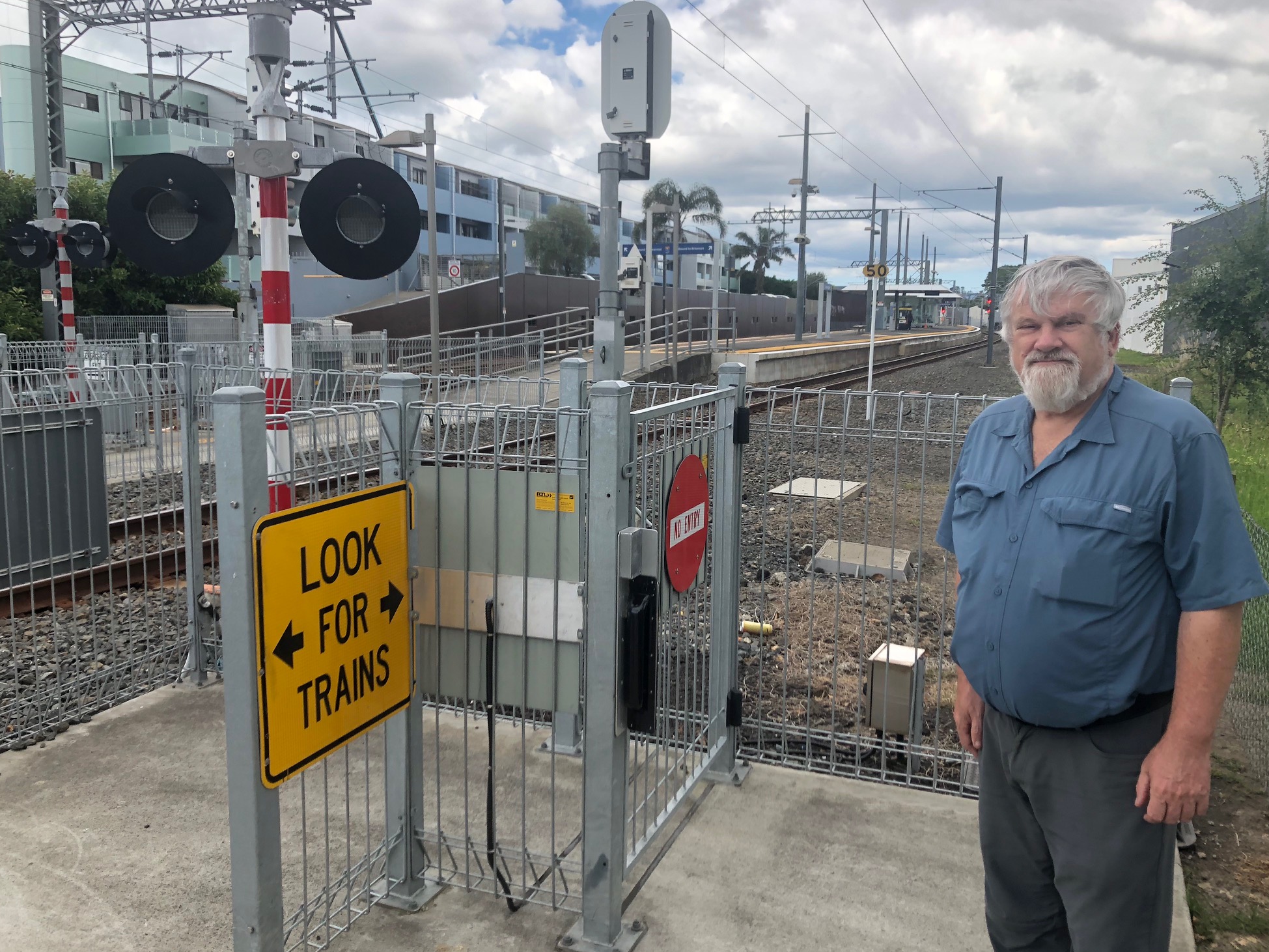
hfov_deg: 60.0
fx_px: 1100
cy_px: 471
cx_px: 620
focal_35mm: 30
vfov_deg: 46.8
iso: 20
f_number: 1.8
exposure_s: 1/1000
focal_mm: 3.99
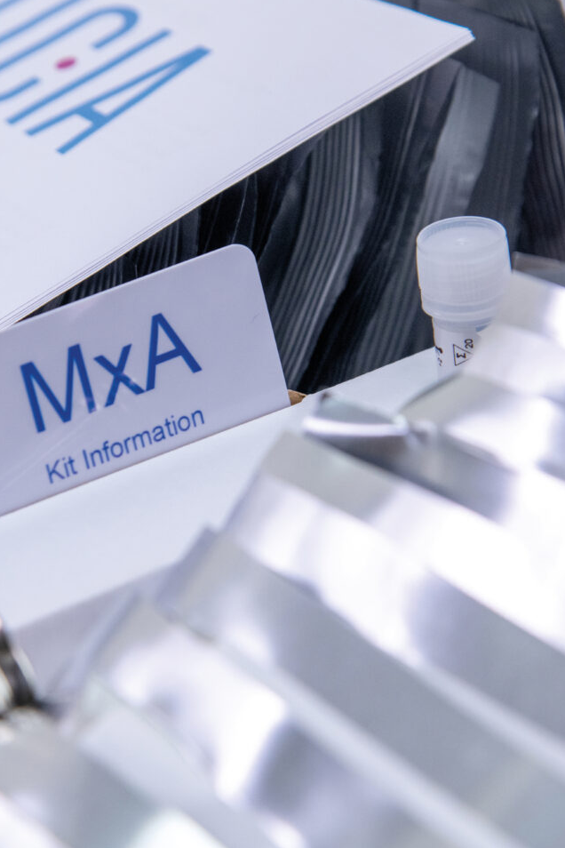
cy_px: 395
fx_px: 3790
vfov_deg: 12.8
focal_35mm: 161
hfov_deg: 8.5
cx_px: 140
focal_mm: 100
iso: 400
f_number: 7.1
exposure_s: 1/200
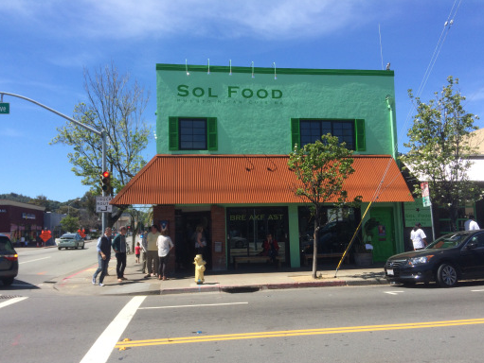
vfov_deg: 46.8
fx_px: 420
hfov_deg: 59.9
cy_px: 187
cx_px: 240
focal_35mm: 30
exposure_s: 1/1520
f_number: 2.2
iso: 32
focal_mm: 4.15
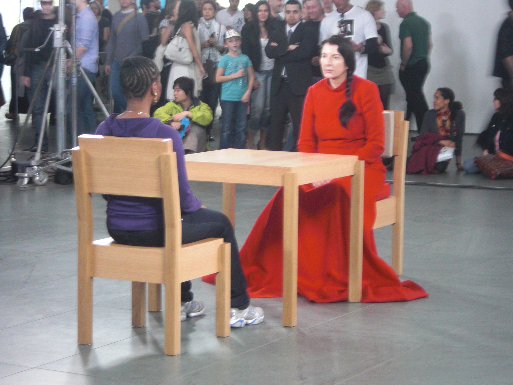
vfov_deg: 13.7
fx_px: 1601
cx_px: 256
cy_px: 192
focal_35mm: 108
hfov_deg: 18.2
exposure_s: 1/8
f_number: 5.3
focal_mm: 18.9
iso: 200
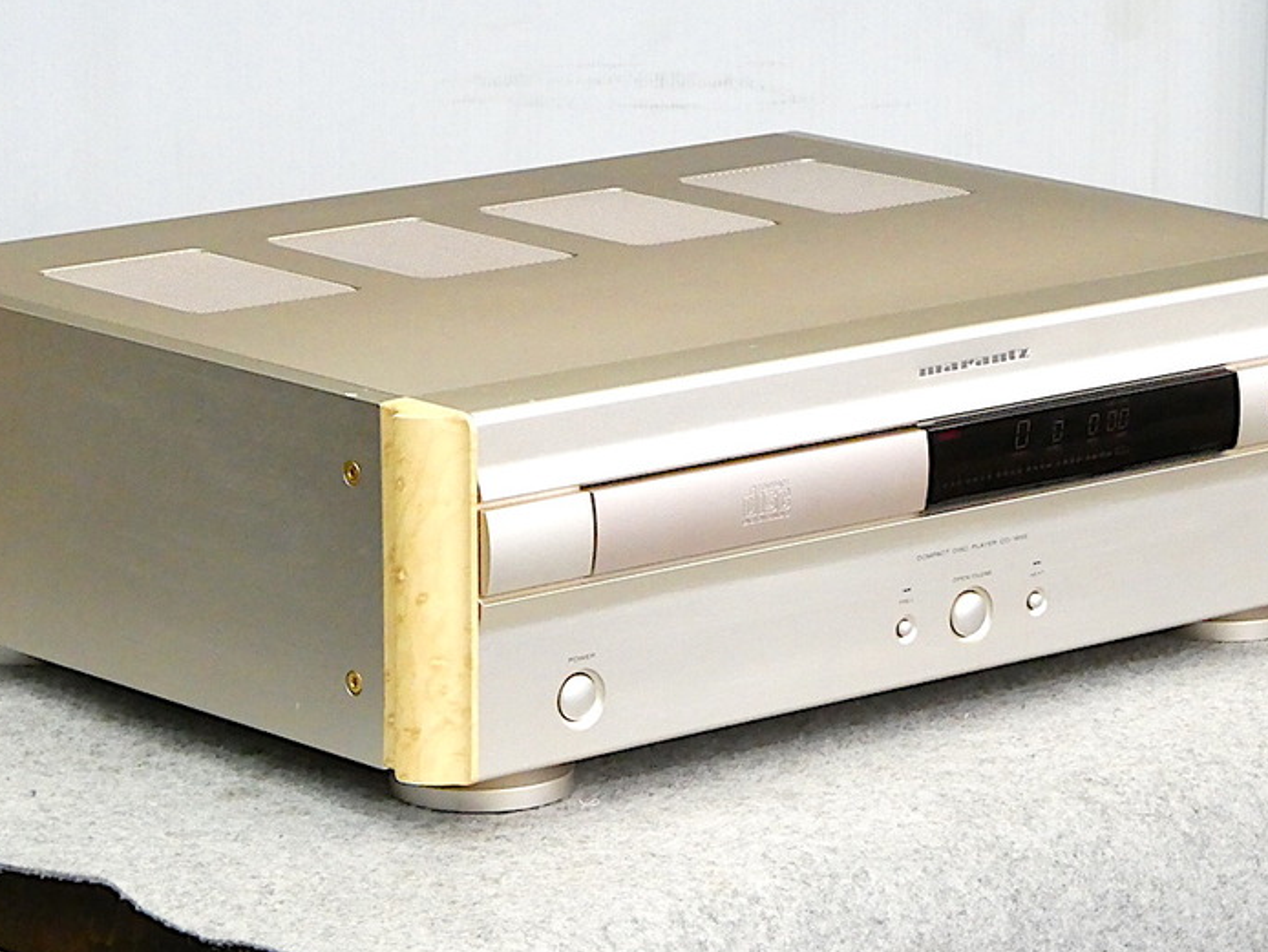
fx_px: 5826
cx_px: 618
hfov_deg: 12.4
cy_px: 475
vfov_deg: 9.3
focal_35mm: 159
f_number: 7.1
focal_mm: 20.6
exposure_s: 1/40
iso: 1600
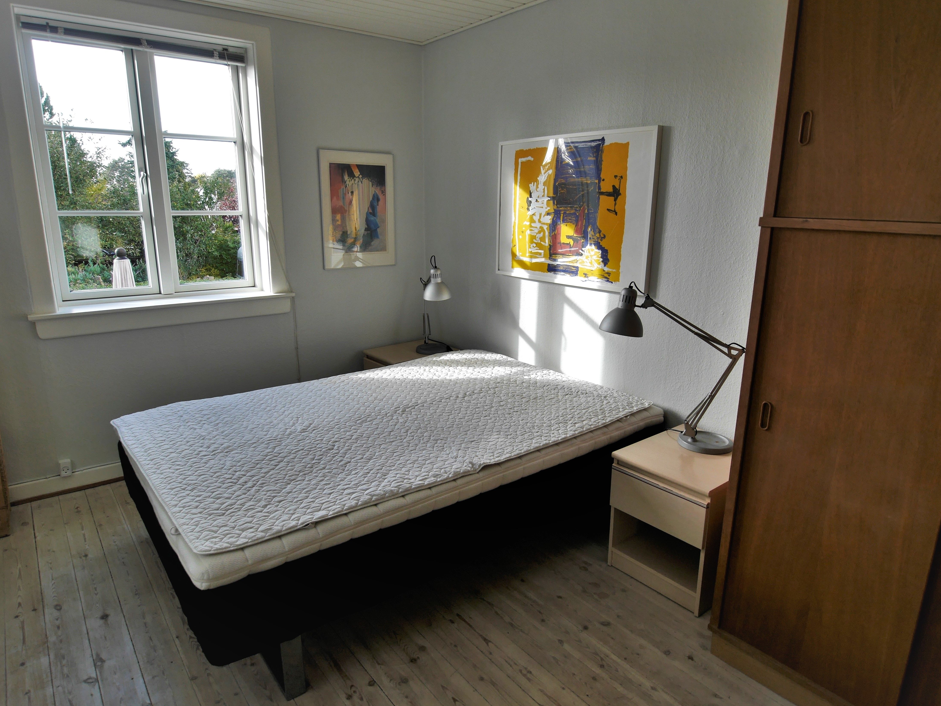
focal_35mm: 21
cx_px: 482
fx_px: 571
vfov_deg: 63.4
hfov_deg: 79.0
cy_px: 348
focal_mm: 10
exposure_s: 1/80
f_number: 4.3
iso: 160
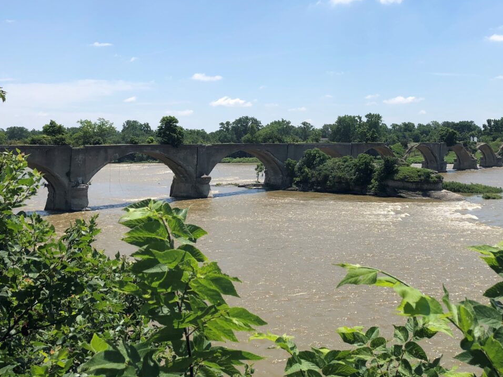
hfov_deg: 59.9
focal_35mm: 30
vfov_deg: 46.8
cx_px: 265
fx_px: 436
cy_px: 190
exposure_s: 1/3436
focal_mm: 4
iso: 20
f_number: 1.8
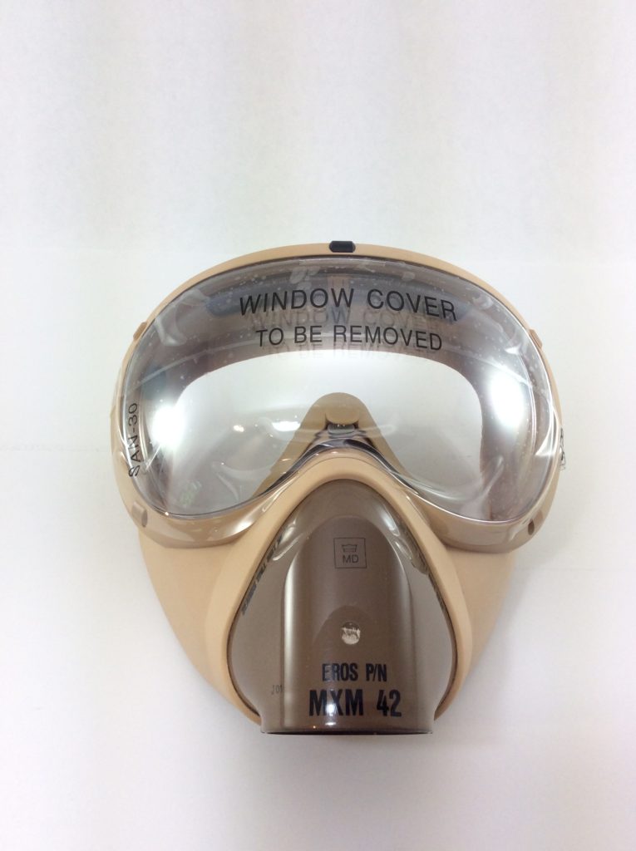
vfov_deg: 56.9
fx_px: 786
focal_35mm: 32
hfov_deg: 44.1
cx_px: 318
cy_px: 426
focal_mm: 3.3
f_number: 2.4
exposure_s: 1/100
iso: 50
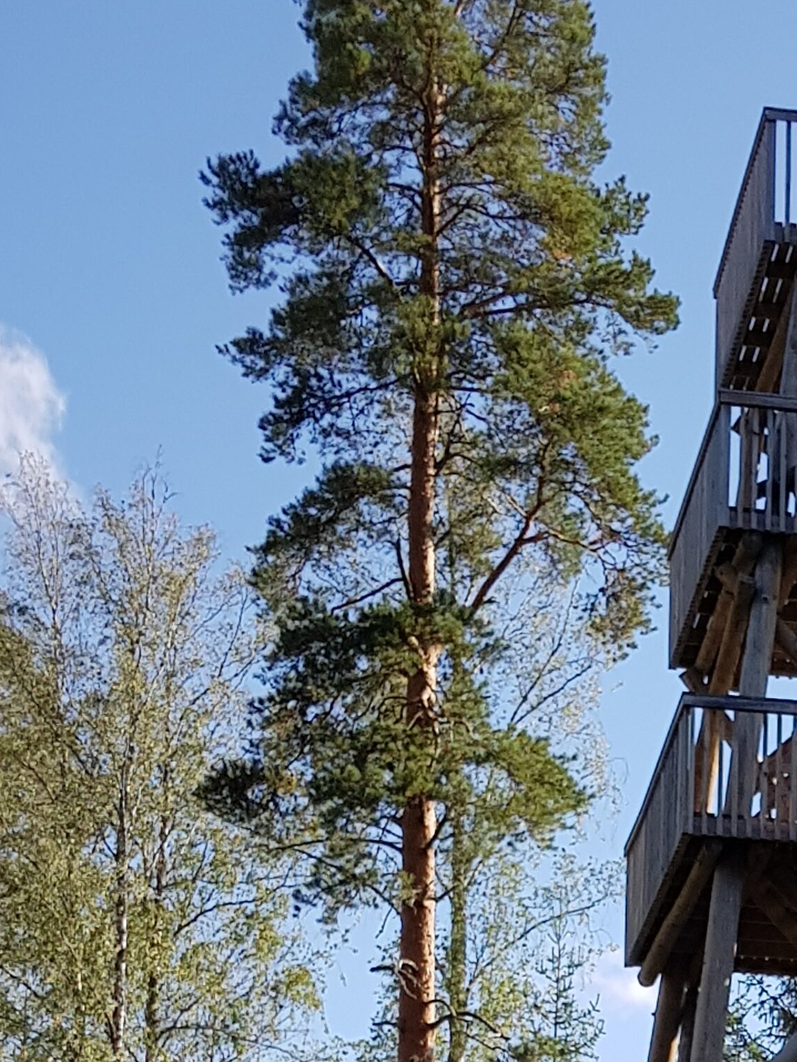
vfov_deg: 24.9
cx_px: 973
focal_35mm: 69
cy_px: 1334
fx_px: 2119
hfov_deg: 19.9
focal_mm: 4.2
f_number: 1.7
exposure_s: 1/1592
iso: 40
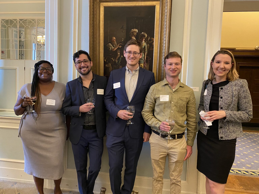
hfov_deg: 67.3
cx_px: 130
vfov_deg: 53.1
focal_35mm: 26
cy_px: 97
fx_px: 195
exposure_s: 1/30
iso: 500
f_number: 1.8
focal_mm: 4.25
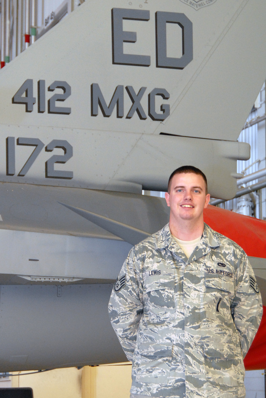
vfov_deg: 20.5
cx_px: 112
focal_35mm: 100
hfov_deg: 13.8
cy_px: 225
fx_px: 1101
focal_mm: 55
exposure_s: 1/60
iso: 640
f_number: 6.3
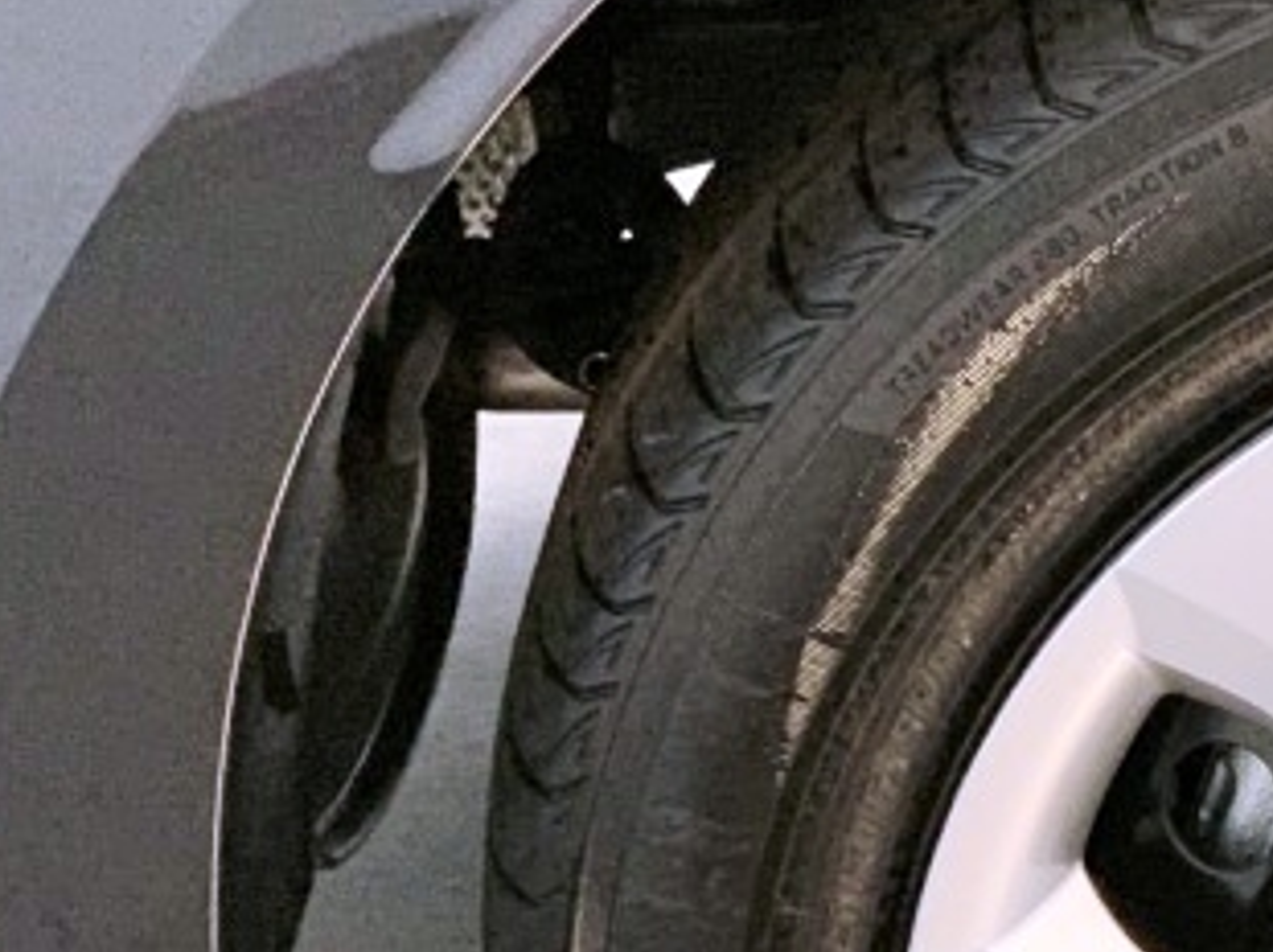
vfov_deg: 8.6
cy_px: 1030
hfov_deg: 11.2
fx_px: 6320
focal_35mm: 172
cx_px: 1651
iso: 640
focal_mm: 6
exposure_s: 1/30
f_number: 2.4
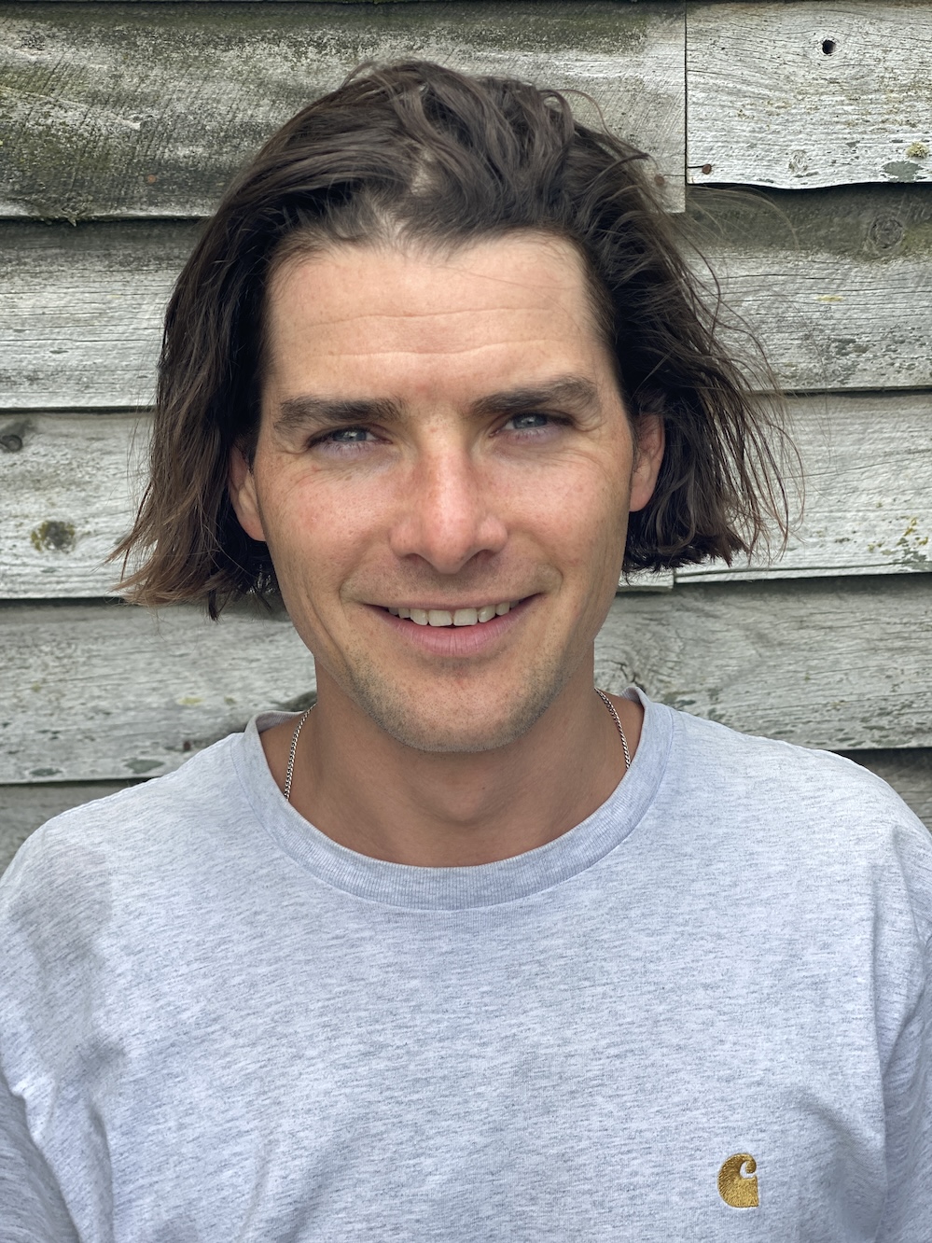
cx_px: 466
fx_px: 1867
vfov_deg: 36.8
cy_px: 622
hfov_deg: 28.0
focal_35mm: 52
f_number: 2
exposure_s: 1/318
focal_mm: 6
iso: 20
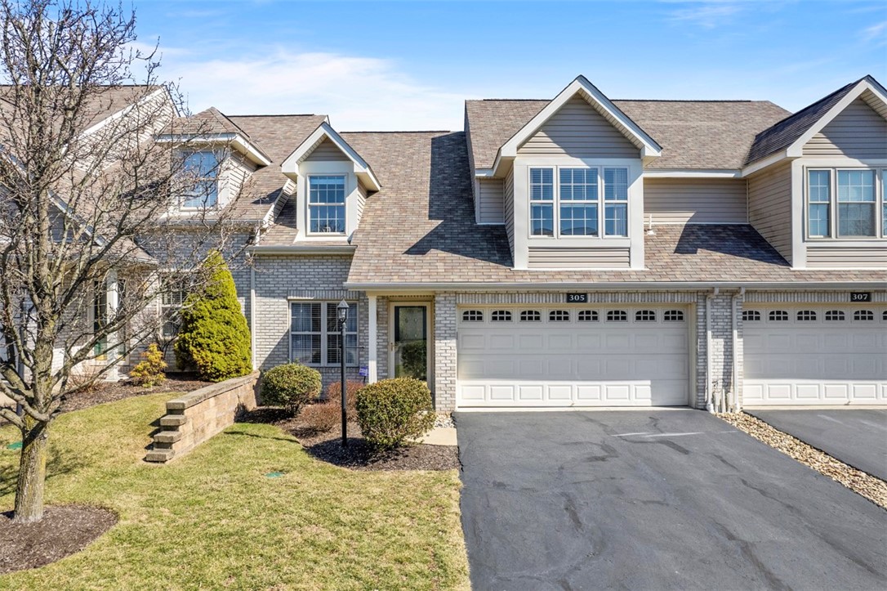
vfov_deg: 57.2
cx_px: 444
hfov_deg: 78.6
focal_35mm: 22
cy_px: 296
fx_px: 542
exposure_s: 1/500
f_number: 2.8
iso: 100
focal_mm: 8.38
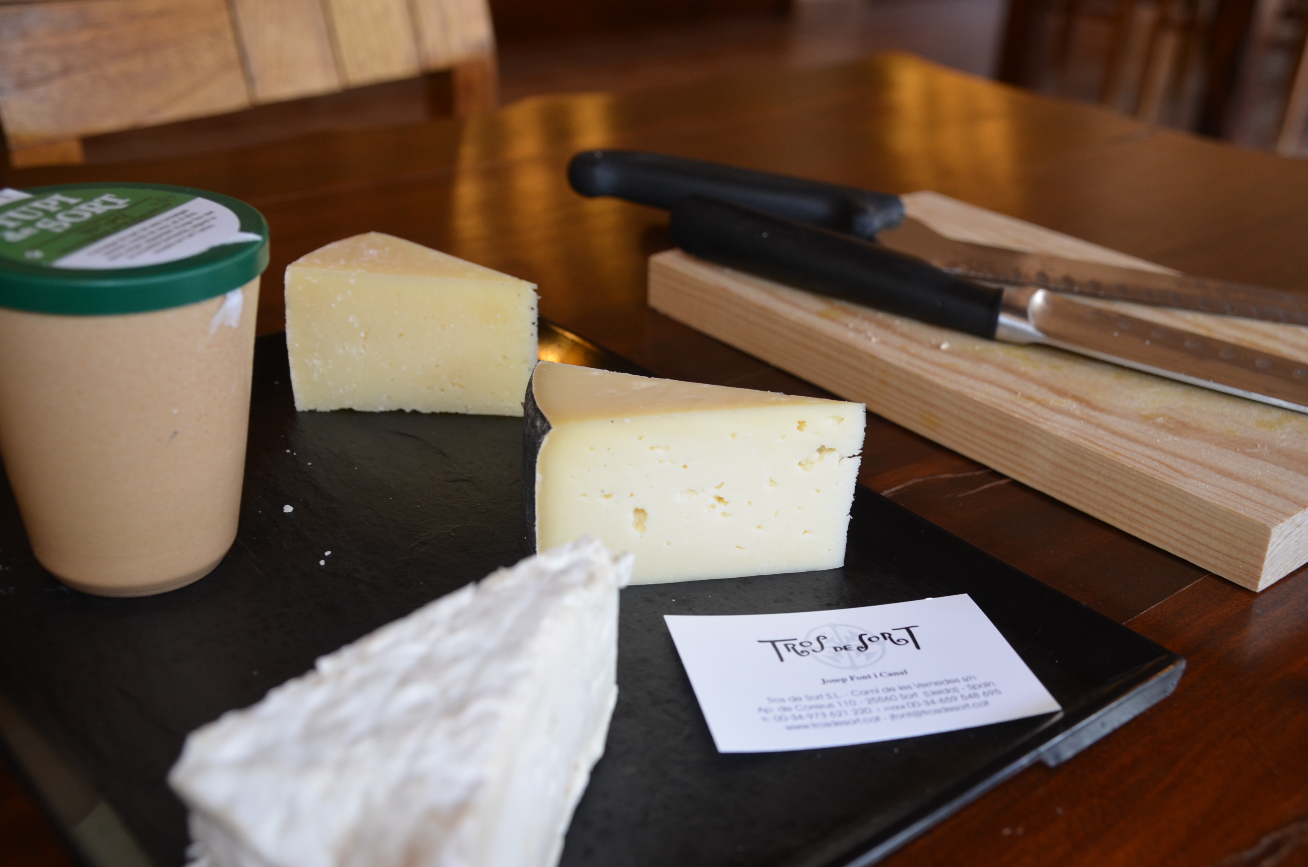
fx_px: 1468
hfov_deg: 48.0
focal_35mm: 40
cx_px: 654
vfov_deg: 32.9
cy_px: 434
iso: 400
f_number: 4
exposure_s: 1/100
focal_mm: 27
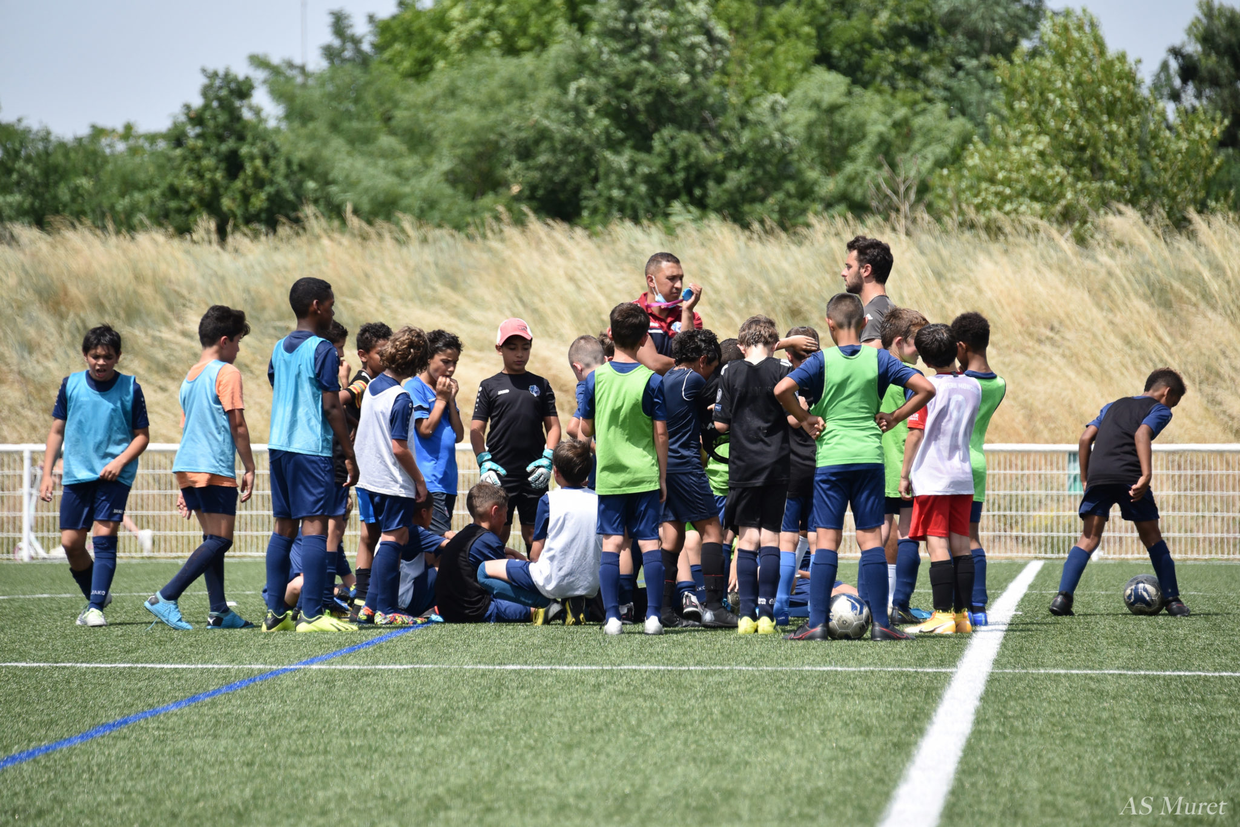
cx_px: 620
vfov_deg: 6.5
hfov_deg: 9.8
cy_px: 414
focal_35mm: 210
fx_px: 7235
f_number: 5.6
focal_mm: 210
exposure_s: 1/1500
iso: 400
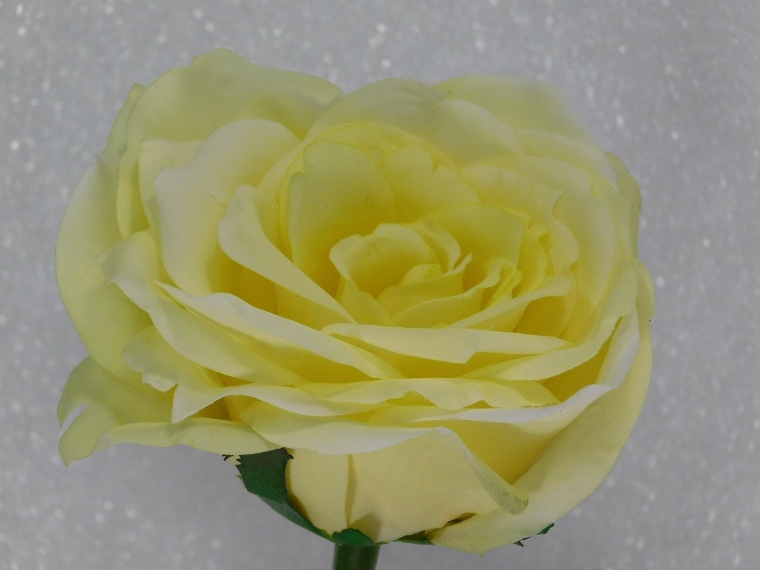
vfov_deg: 3.8
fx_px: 8650
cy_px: 285
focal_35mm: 394
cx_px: 380
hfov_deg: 5.0
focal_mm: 70
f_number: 5.9
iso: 400
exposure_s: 1/60
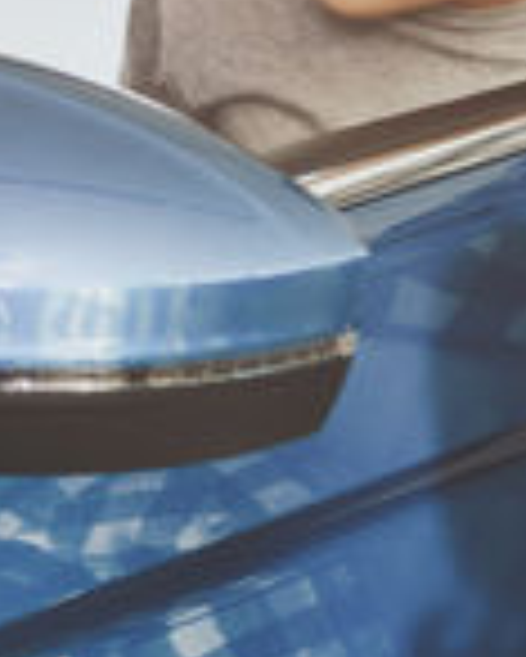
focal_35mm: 262
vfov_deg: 7.3
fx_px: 5093
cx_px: -339
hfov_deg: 5.8
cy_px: -97
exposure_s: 1/125
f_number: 3.2
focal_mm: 48
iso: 250
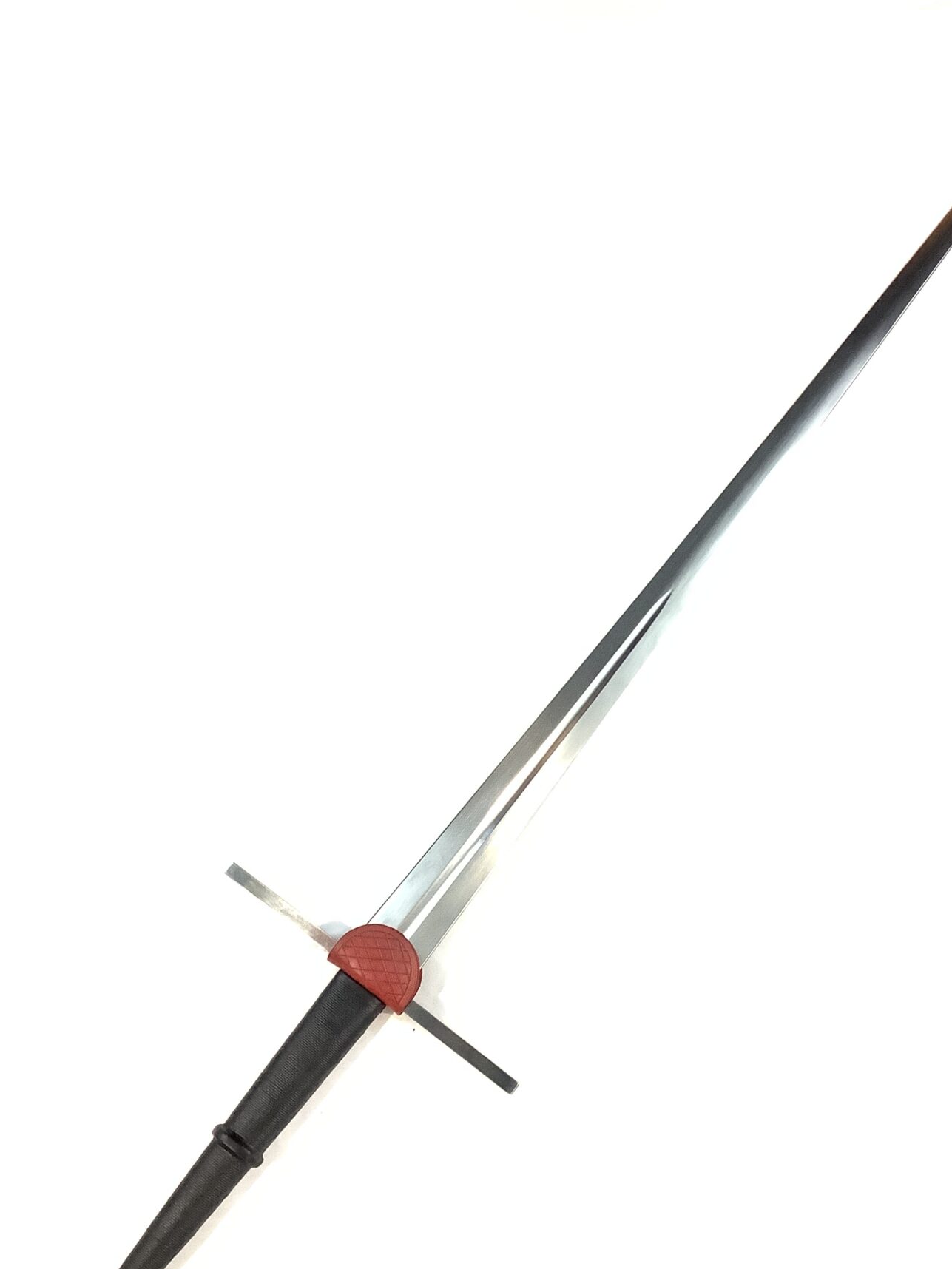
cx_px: 564
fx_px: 1357
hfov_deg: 38.5
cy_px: 743
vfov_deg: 49.9
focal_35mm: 37
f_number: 2.4
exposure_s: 1/60
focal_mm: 3.3
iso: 320
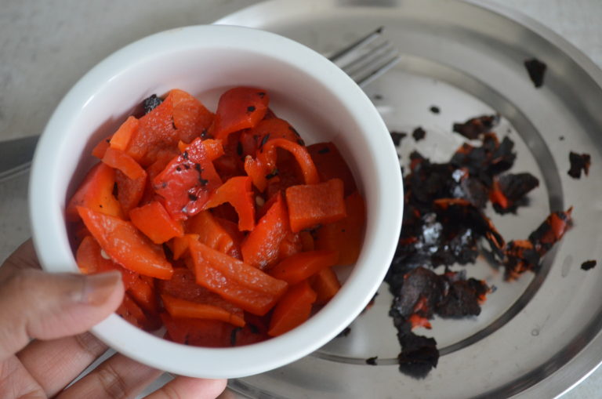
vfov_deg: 22.5
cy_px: 200
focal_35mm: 60
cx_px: 301
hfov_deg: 33.5
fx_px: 1001
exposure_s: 1/30
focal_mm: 40
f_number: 5.3
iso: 1600
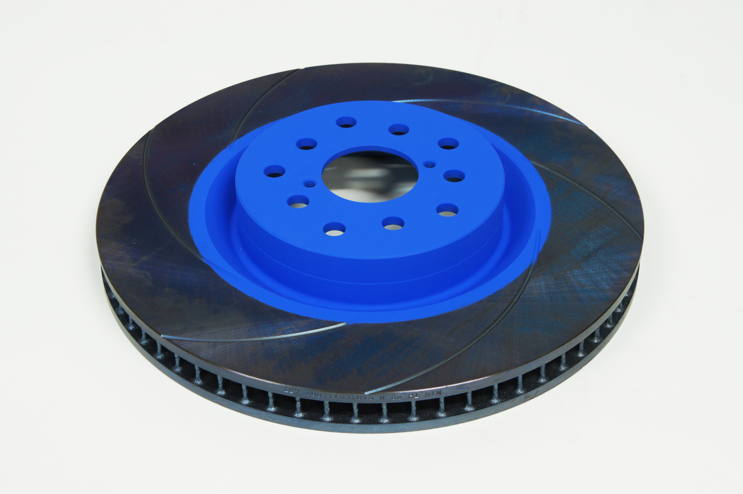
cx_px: 372
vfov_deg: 19.7
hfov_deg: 29.3
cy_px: 247
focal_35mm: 69
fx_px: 1423
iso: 200
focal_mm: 46
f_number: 9
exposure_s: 1/2.5
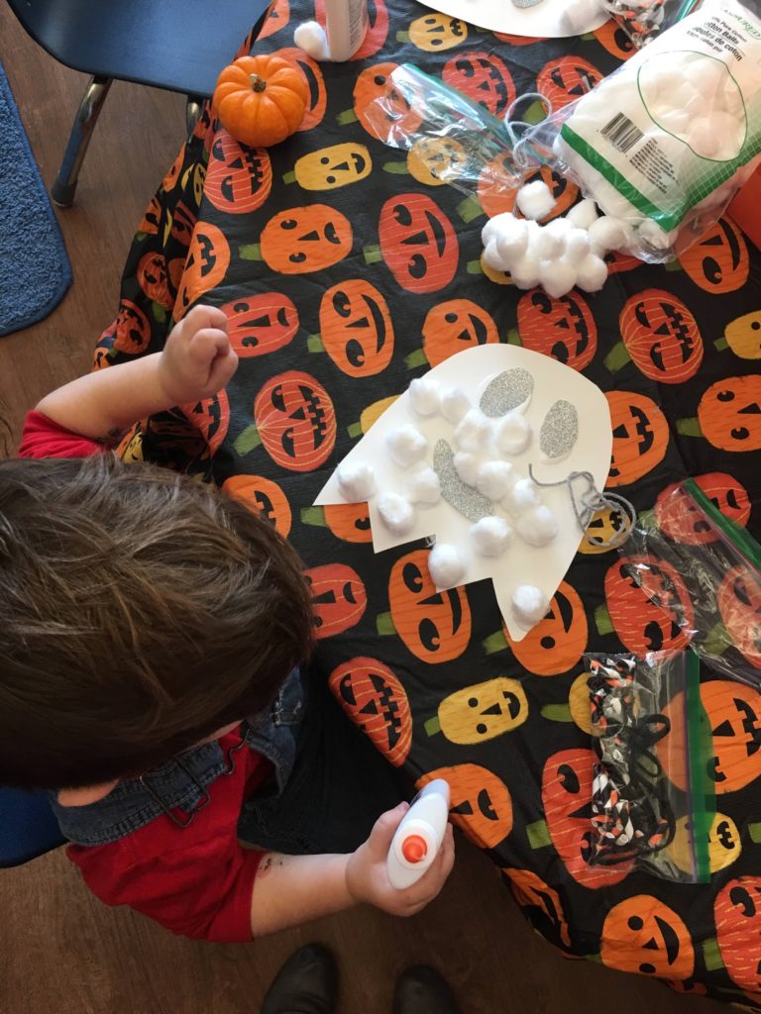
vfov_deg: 61.7
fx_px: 850
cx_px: 380
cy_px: 507
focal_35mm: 29
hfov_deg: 48.2
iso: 40
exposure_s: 1/30
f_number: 2.2
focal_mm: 4.15
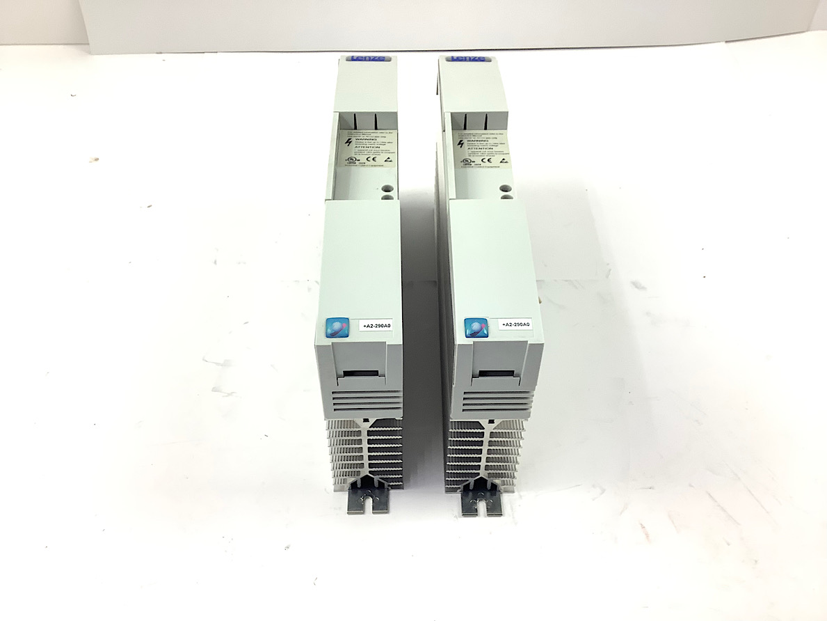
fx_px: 741
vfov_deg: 45.4
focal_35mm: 31
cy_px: 310
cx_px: 414
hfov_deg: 58.3
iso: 80
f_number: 2.4
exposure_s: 1/50
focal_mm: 3.3
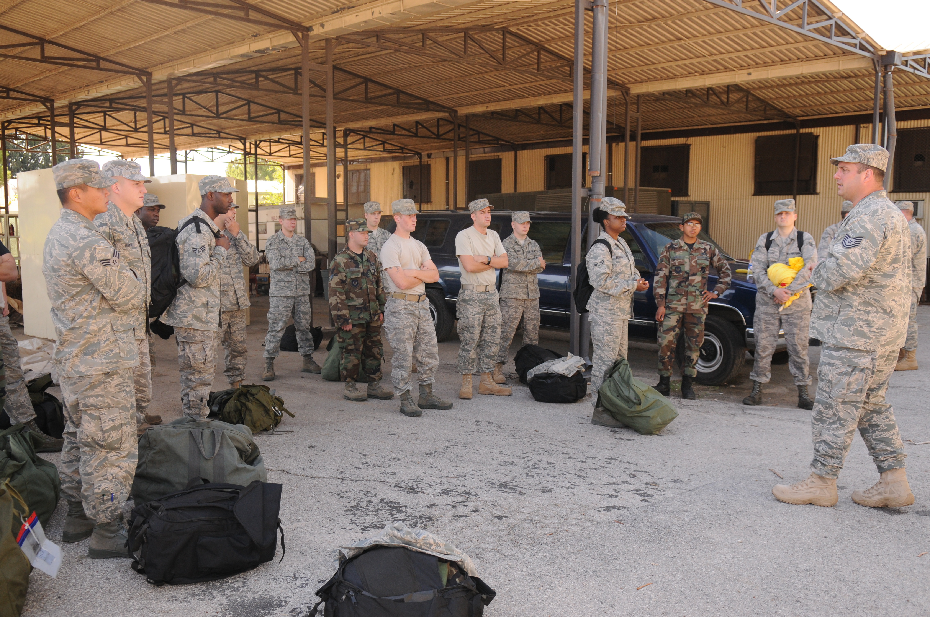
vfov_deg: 39.9
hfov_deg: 57.3
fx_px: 851
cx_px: 465
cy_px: 308
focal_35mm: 33
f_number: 3.5
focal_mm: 22
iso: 400
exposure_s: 1/500
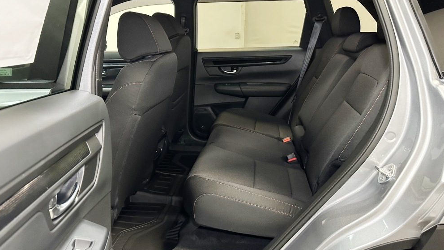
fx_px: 318
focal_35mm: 27
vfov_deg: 42.9
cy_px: 117
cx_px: 219
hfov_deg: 69.9
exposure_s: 1/40
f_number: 1.78
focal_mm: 6.86
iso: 1000
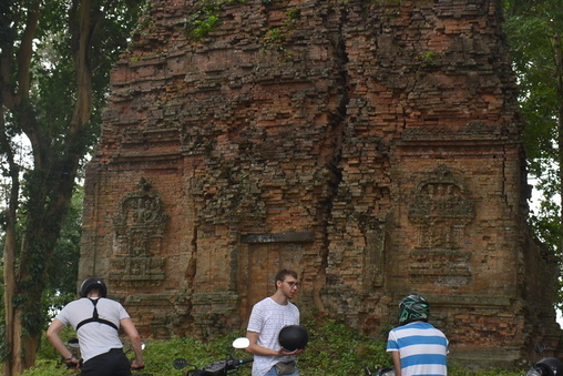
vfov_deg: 20.9
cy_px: 157
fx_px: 1017
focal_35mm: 65
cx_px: 256
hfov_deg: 30.9
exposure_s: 1/250
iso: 400
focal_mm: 22
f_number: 5.6
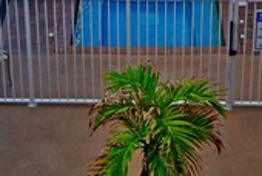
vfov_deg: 11.2
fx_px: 824
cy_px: -151
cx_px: 114
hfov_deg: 18.1
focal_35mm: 113
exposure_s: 1/250
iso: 100
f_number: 8
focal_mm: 20
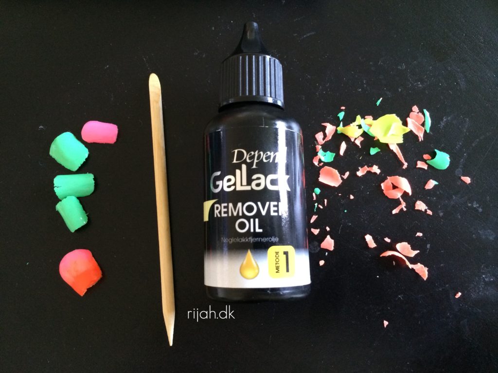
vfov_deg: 46.8
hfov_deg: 60.0
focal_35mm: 30
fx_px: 432
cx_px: 249
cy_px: 186
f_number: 2.2
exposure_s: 1/24
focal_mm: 4.12
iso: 320
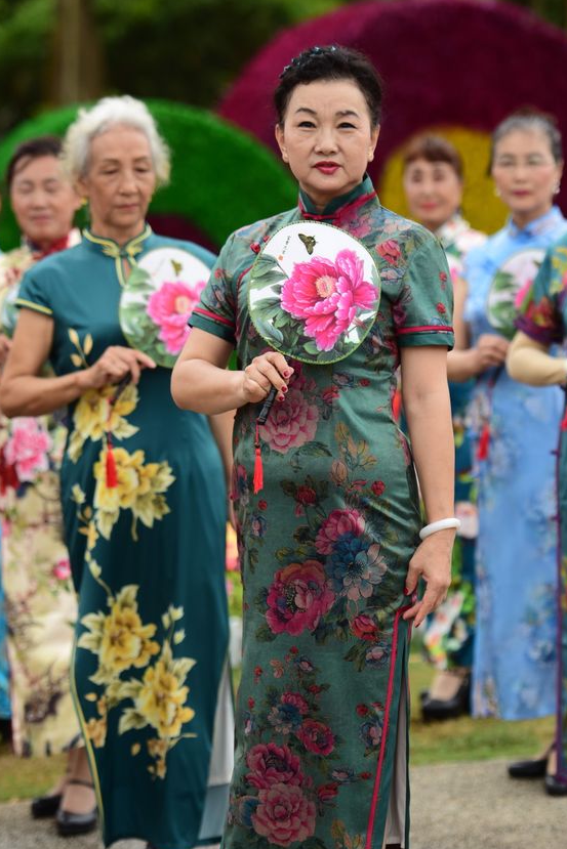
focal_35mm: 161
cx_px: 316
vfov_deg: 12.8
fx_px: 3802
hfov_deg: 8.5
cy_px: 514
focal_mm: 116
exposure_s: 1/640
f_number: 2.8
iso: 200
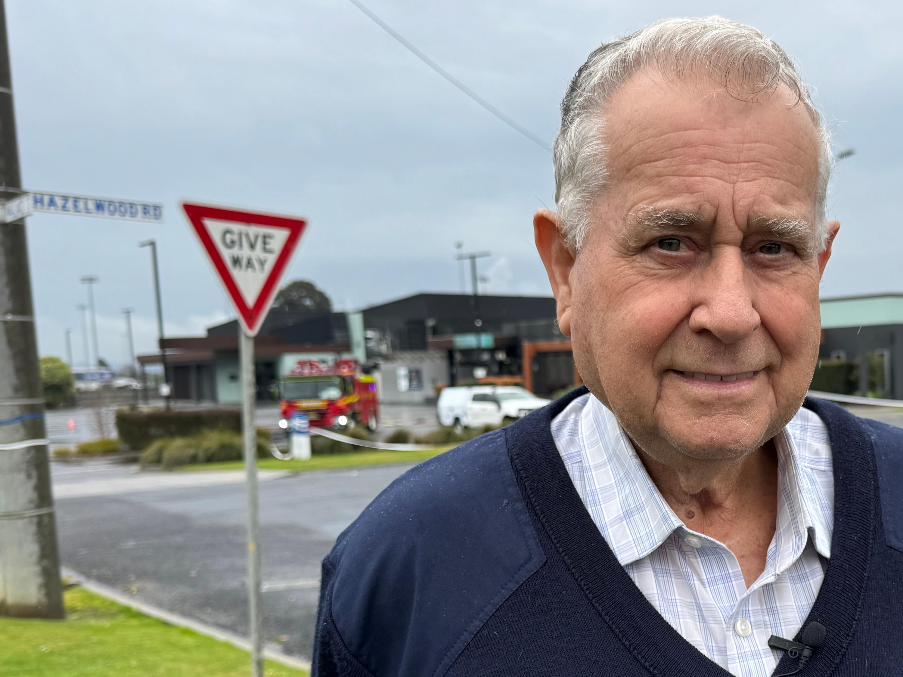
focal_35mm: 40
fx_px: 1043
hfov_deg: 44.8
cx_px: 703
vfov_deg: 35.5
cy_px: 472
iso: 80
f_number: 1.78
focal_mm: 6.76
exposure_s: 1/723
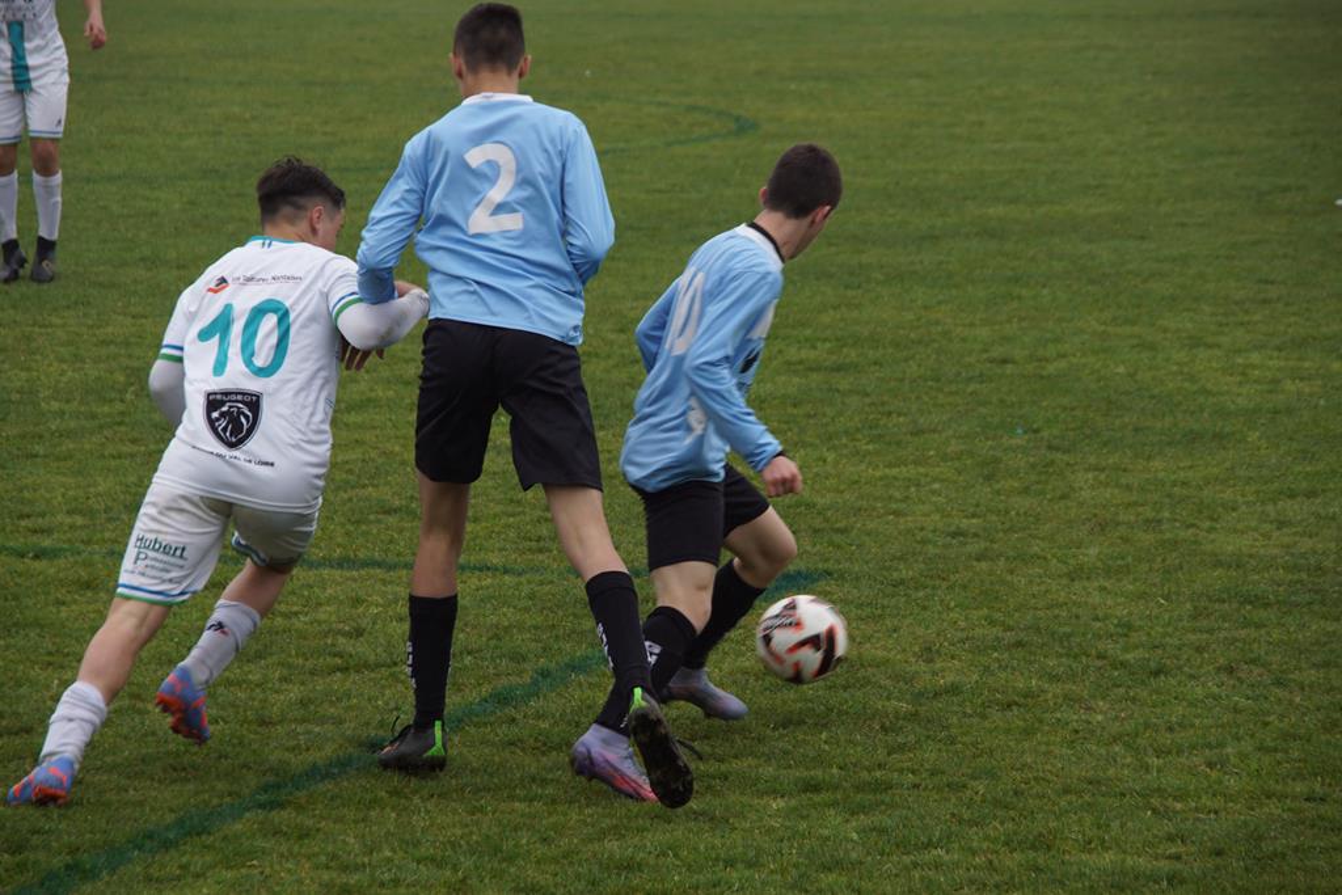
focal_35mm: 180
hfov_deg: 11.4
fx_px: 6710
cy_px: 448
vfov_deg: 7.6
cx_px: 671
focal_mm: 120
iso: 100
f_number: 6.3
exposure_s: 1/200
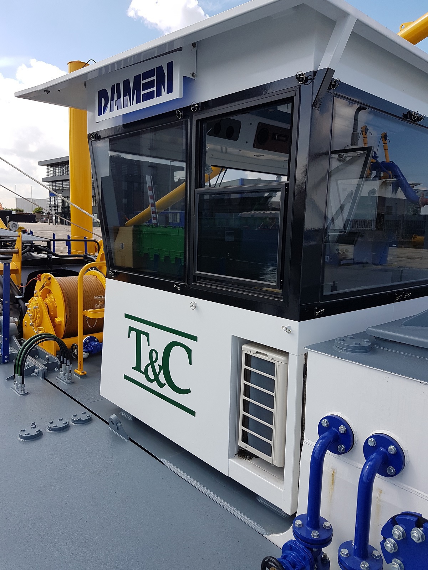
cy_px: 285
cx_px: 214
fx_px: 429
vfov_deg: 67.3
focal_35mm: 26
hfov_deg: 53.1
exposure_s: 1/1376
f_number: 1.7
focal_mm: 4.2
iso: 40
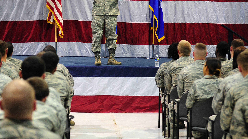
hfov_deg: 24.7
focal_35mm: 86
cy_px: 51
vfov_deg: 14.0
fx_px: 566
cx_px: 112
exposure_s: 1/50
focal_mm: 70
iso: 800
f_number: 3.2
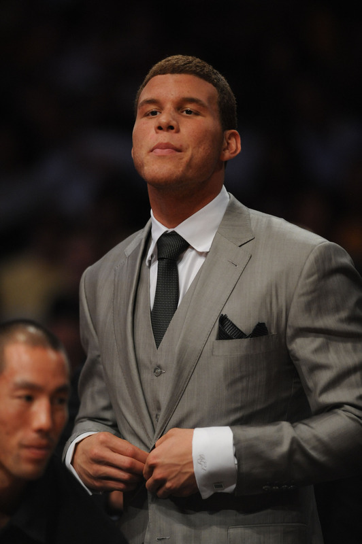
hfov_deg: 4.6
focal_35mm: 300
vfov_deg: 6.9
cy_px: 272
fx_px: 4532
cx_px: 181
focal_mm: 300
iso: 2500
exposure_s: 1/800
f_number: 2.8
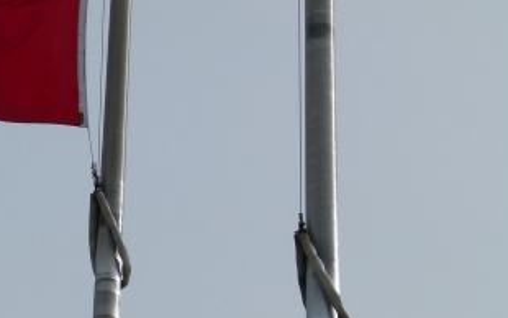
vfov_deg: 6.4
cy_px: 65
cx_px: -62
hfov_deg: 10.1
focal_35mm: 205
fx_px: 2839
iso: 100
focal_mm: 14.4
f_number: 5
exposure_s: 1/2000
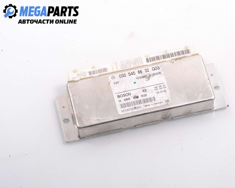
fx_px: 1249
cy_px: 94
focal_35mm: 180
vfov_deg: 8.6
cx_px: 141
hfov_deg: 10.7
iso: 200
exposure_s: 1/160
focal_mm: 105
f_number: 14
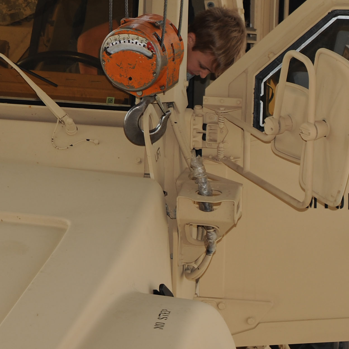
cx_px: -67
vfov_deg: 6.0
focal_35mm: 288
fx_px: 3285
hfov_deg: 6.0
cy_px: -70
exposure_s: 1/200
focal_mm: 70
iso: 100
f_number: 7.1
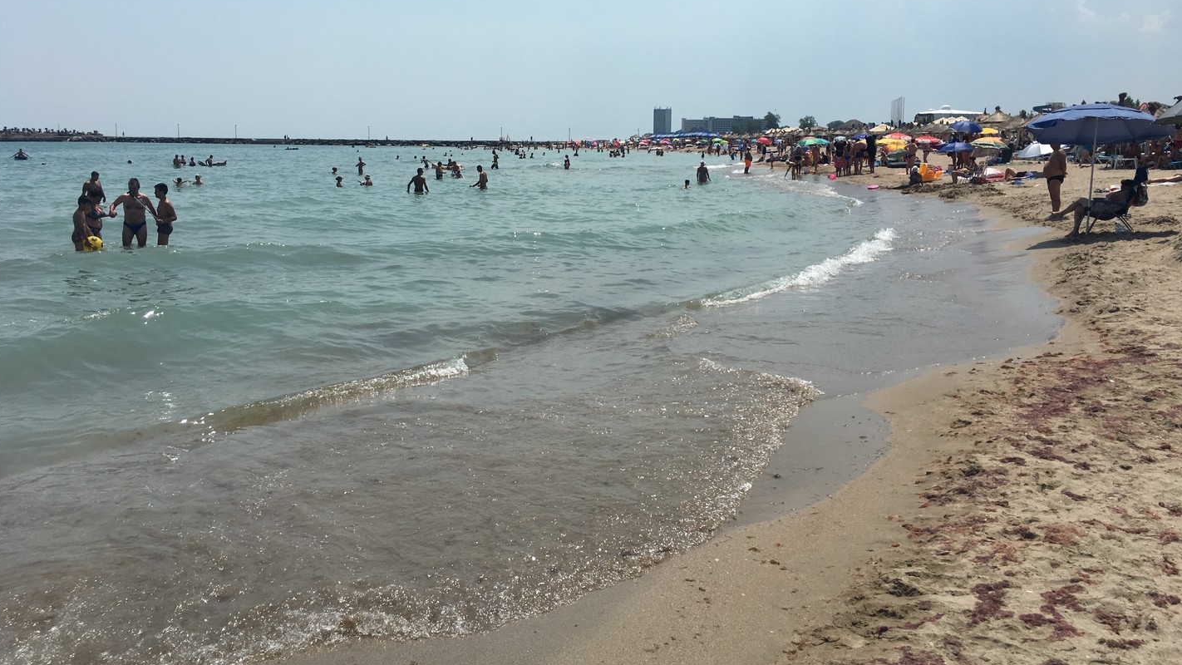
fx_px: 1003
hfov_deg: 61.0
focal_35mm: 32
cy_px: 278
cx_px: 586
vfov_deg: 36.6
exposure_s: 1/4049
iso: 25
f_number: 2.2
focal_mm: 4.15
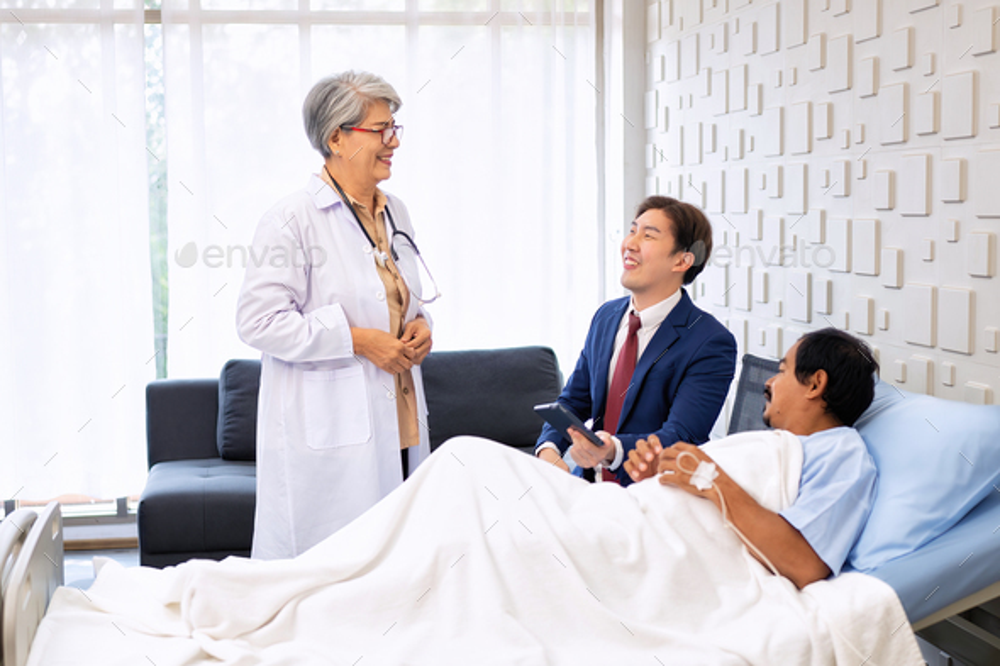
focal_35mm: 52
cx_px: 500
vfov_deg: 26.0
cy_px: 333
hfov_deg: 38.2
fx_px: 1444
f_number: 1.4
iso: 100
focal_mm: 35
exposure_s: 1/400
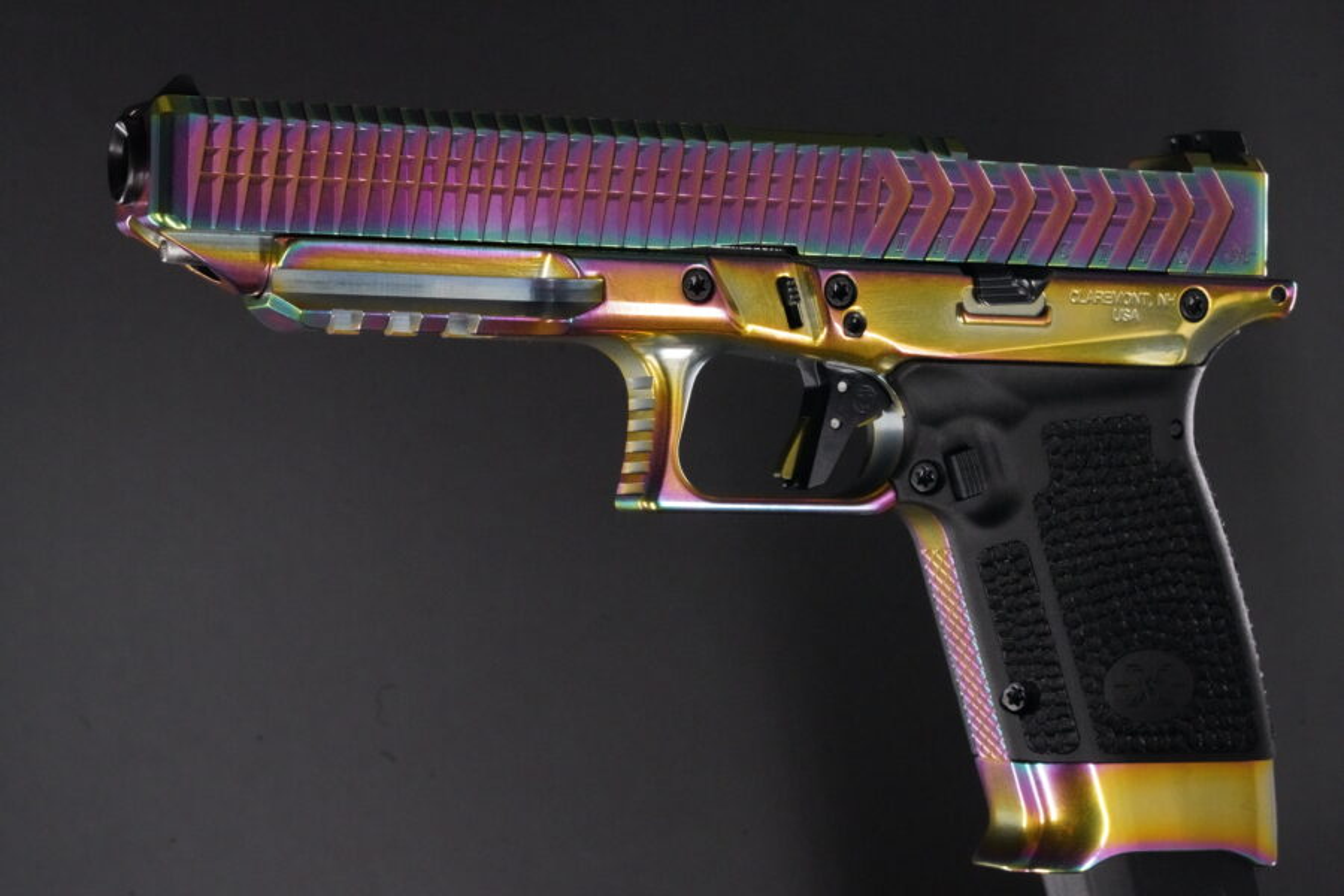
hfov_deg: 22.6
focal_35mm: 90
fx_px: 3360
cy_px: 448
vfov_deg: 15.2
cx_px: 672
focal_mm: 90
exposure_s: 1/320
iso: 12800
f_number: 16
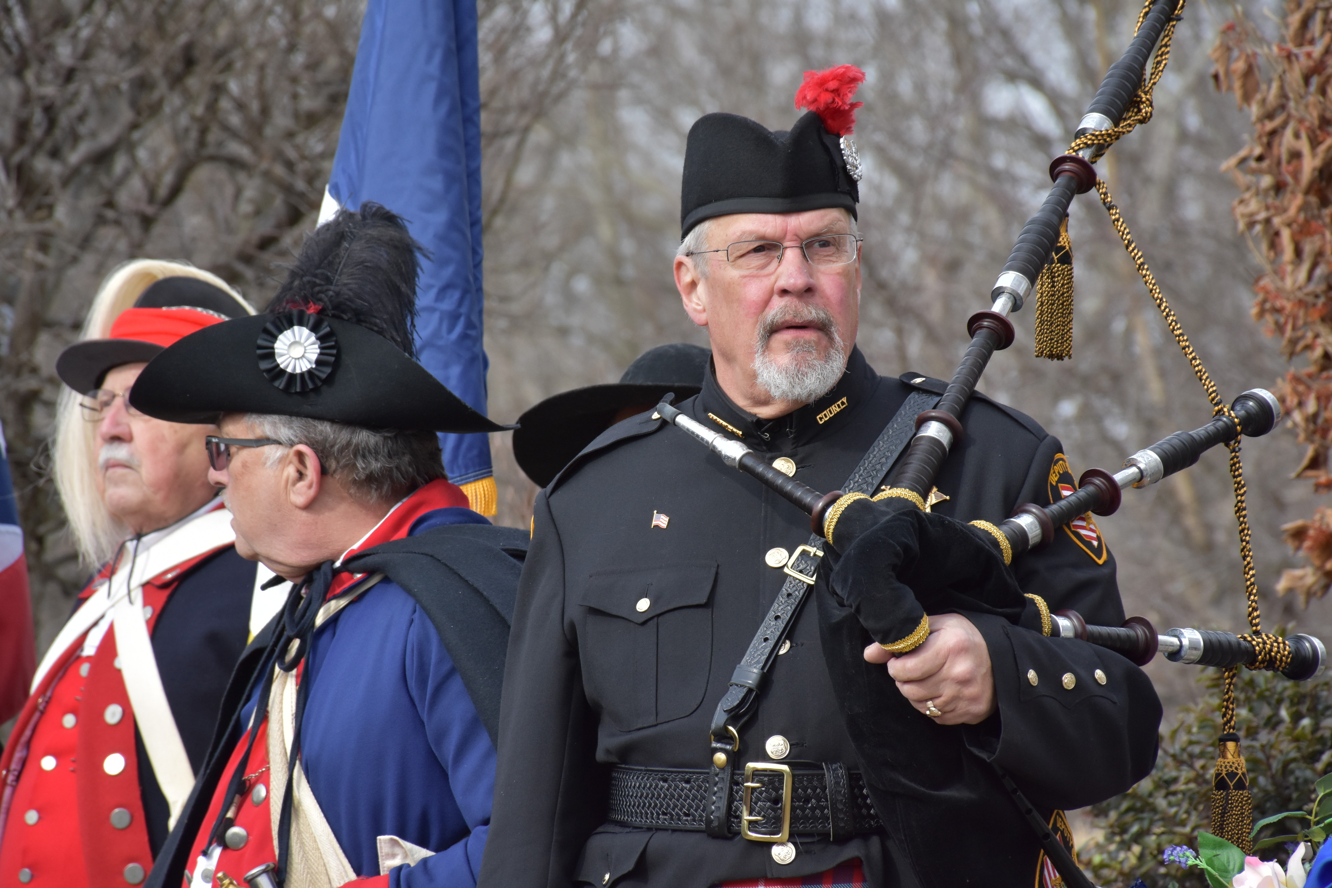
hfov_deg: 9.8
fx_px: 7769
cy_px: 444
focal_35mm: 210
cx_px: 666
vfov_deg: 6.5
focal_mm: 140
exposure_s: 1/1000
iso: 800
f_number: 8
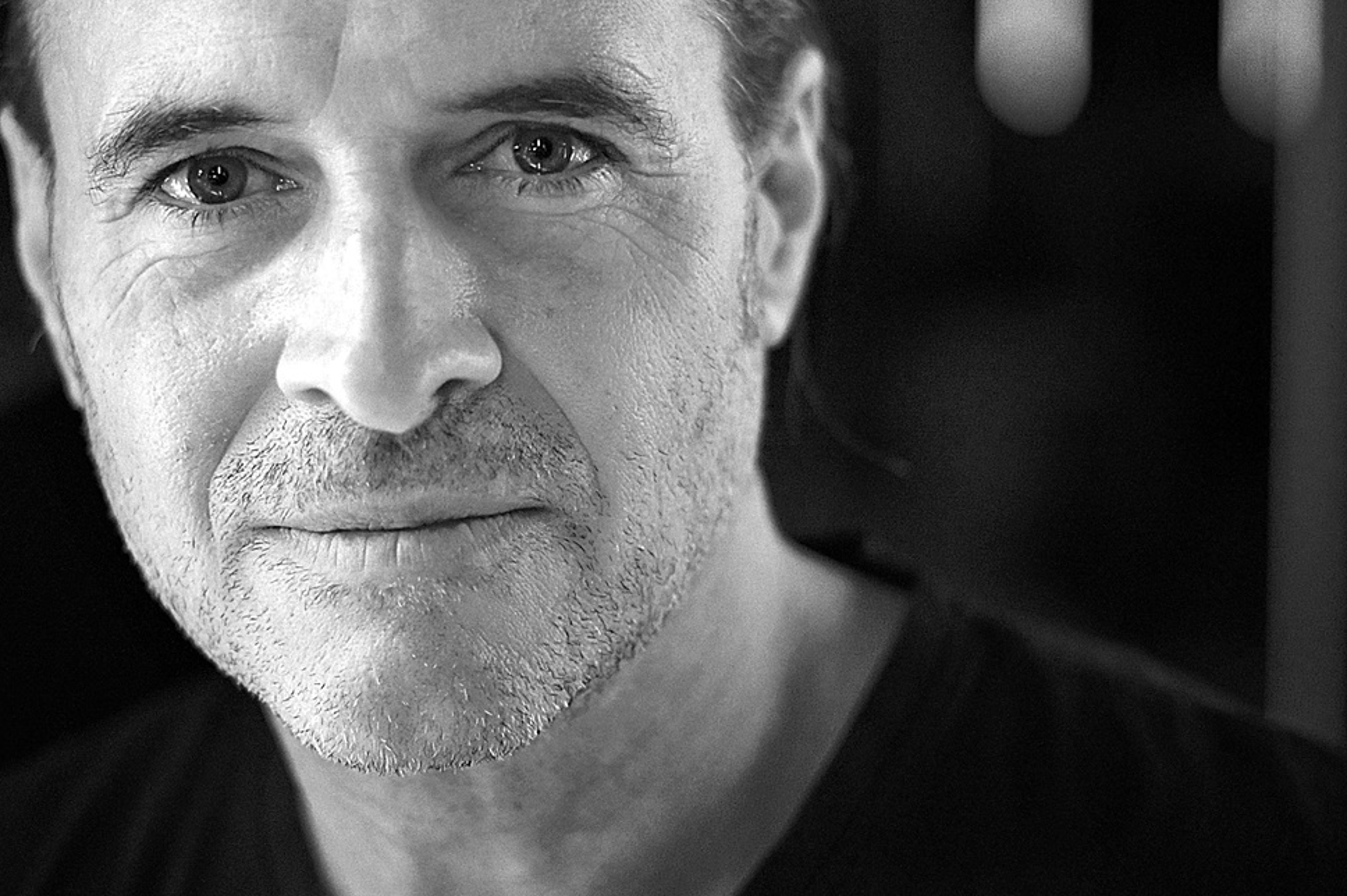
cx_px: 626
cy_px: 282
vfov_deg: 14.7
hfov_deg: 21.9
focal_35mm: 93
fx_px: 3477
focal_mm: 50
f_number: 1.8
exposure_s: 1/250
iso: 2000
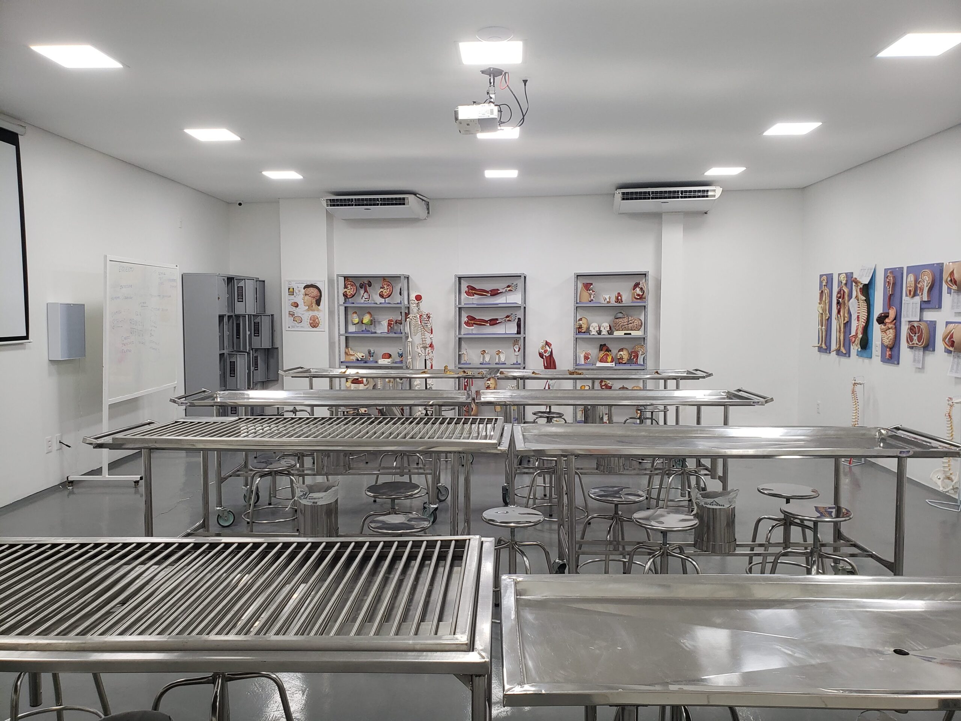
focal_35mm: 26
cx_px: 480
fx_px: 722
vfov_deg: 53.1
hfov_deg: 67.3
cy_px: 360
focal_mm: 4.3
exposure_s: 1/60
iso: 160
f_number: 2.4
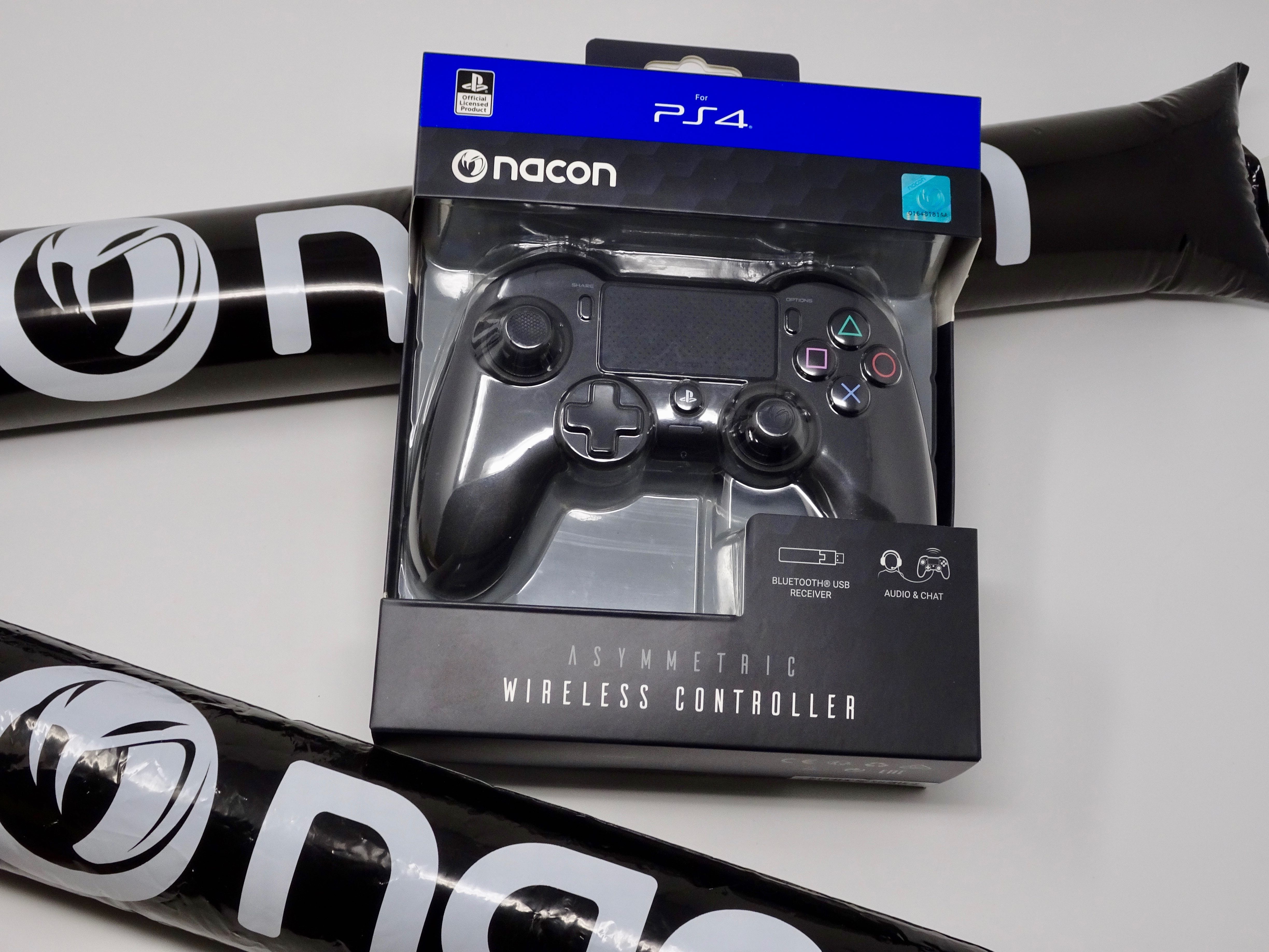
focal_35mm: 50
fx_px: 1833
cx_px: 634
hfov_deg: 38.2
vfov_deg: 29.1
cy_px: 476
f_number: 4.5
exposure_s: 1/50
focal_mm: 8.51
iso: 125
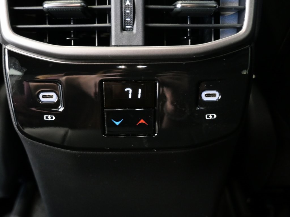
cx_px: 145
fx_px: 335
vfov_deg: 36.0
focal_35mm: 40
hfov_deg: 46.8
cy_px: 108
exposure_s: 1/6
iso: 3200
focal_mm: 20
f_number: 4.1
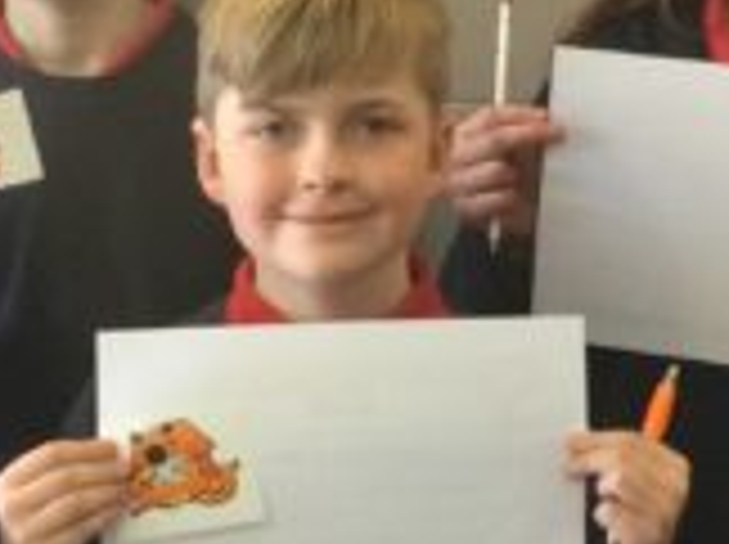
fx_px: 2902
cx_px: 369
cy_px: 405
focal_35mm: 138
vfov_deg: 10.7
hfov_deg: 14.3
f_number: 2.4
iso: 125
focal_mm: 3.3
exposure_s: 1/33
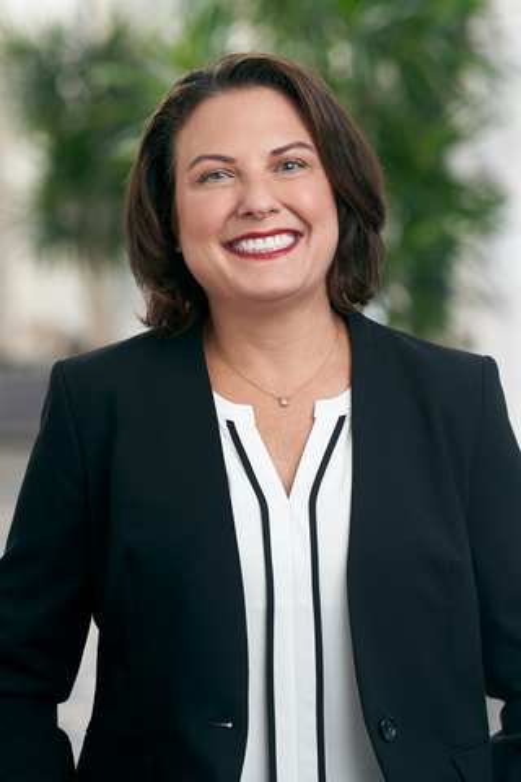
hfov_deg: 10.8
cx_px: 260
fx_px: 2757
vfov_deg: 16.1
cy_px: 391
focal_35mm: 127
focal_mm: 85
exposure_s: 1/160
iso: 125
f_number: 2.8
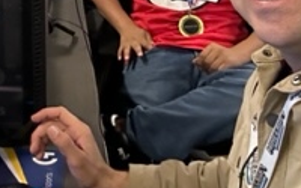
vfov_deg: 15.5
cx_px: -15
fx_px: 640
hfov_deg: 24.9
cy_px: -87
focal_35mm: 78
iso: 320
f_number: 1.9
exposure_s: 1/45
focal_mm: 2.69
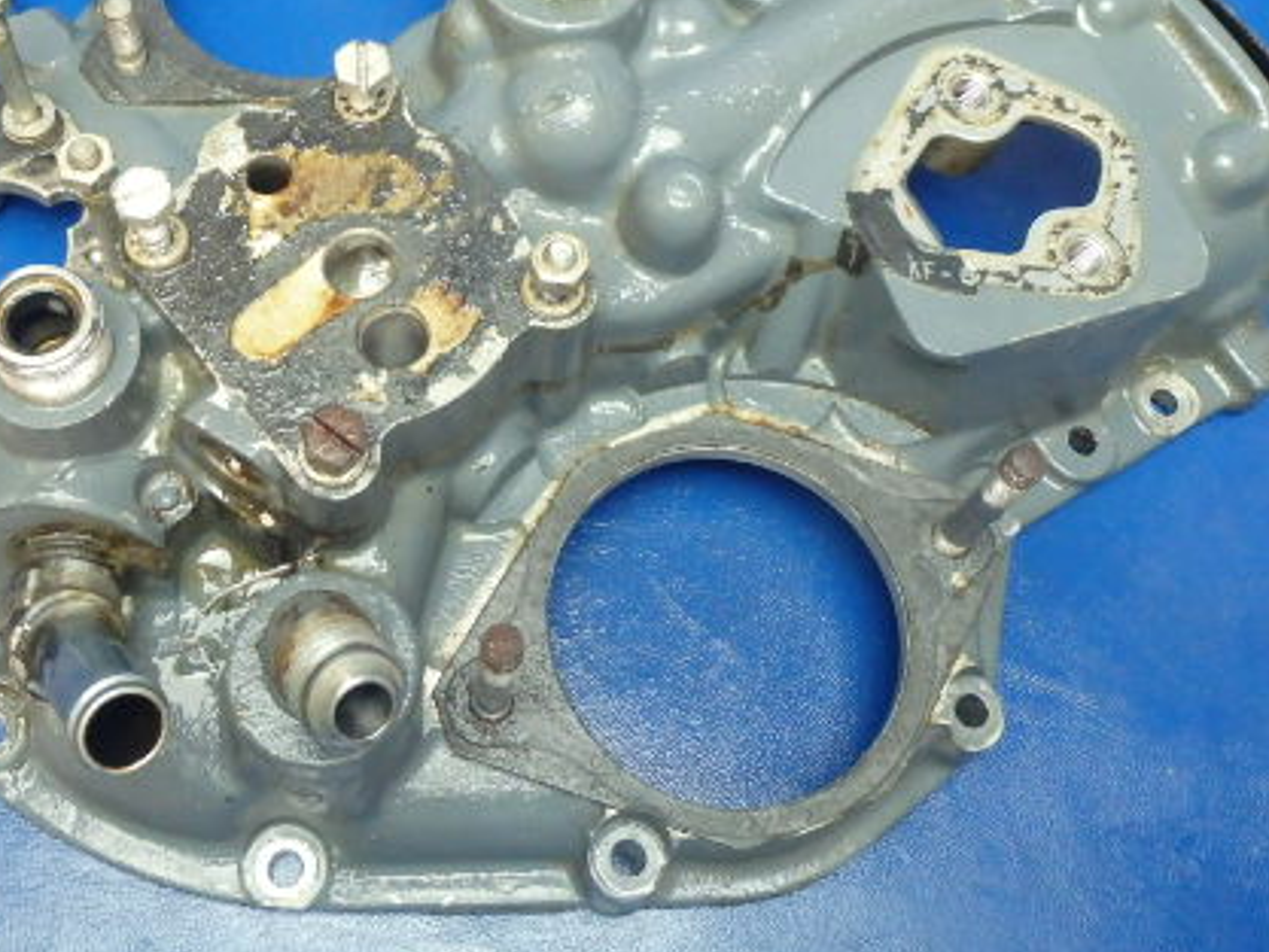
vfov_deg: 33.1
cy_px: 255
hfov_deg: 43.6
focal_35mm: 43
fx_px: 1577
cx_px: 493
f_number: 3.9
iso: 800
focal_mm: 5
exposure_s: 1/25
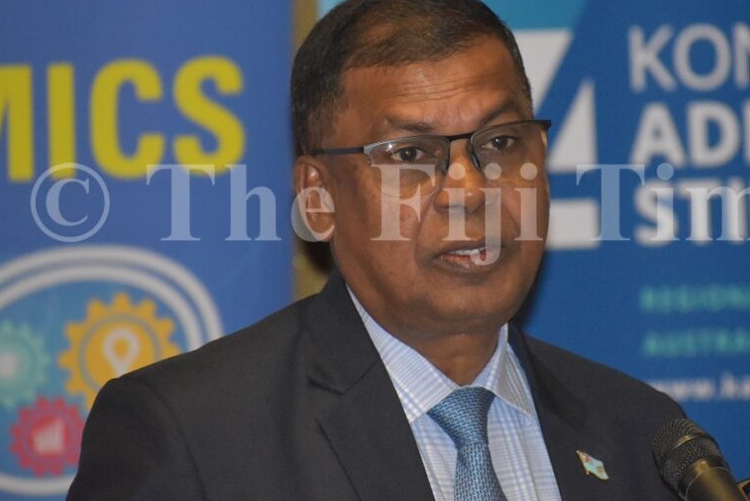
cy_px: 209
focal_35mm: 396
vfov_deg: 3.5
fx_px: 8244
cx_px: 456
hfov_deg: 5.2
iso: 6400
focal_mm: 195
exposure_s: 1/60
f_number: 5.3
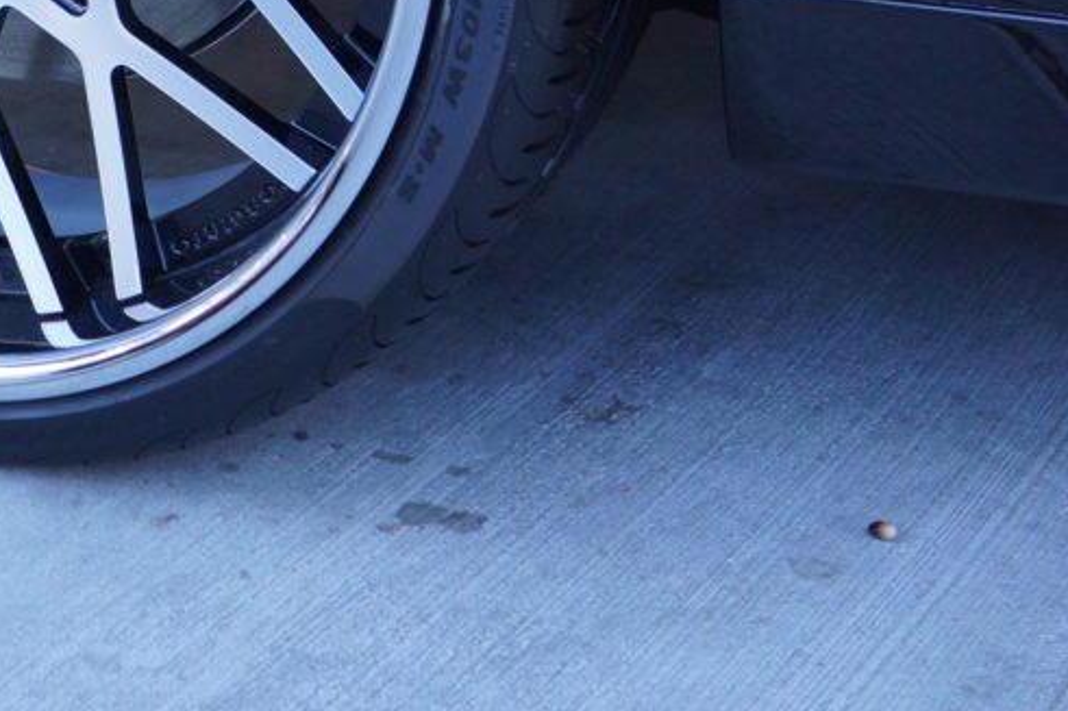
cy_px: -276
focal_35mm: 88
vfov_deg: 14.7
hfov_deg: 21.8
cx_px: -137
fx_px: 2610
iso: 200
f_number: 4.5
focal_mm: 16
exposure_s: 1/80
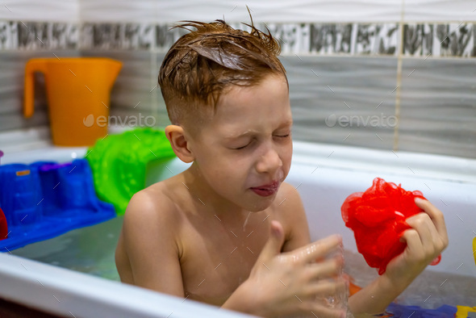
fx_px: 661
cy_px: 159
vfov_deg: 27.0
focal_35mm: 50
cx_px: 238
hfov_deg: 39.6
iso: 1250
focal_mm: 50
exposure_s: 1/160
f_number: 2.8
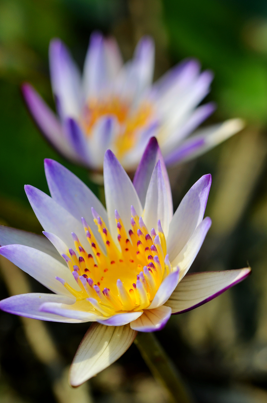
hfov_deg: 8.0
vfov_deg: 12.1
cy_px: 186
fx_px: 1906
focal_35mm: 171
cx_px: 136
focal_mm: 105
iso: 200
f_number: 8
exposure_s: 1/640
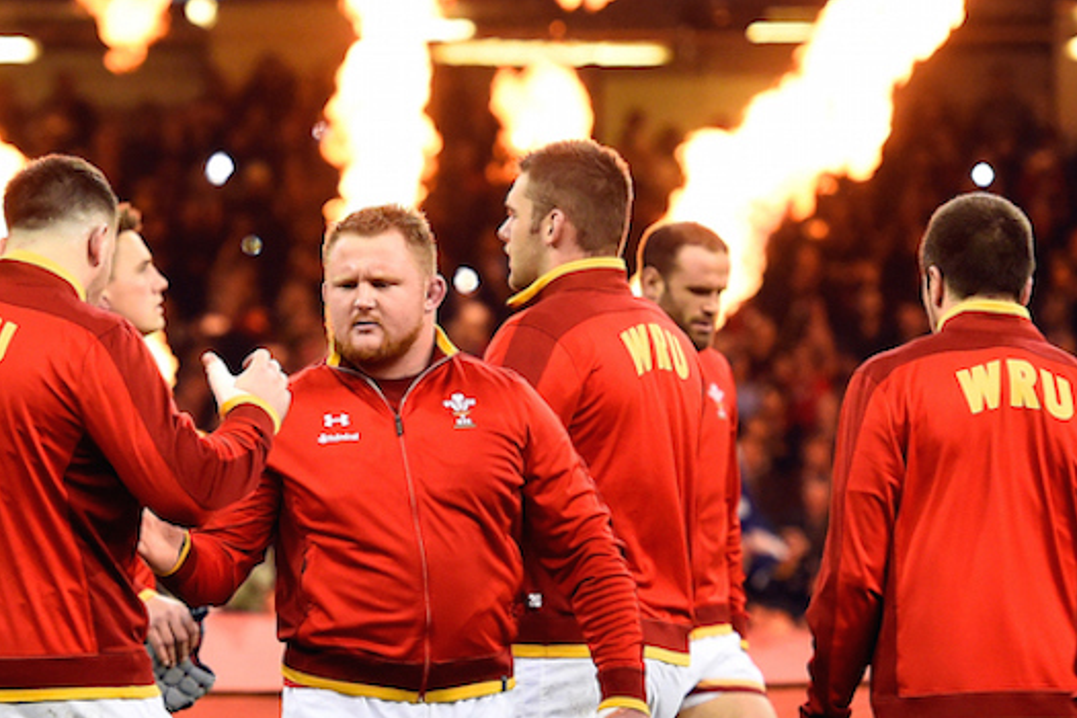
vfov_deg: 4.7
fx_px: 8825
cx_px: 431
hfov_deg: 7.0
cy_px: 189
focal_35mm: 295
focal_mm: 155
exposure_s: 1/1250
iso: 3200
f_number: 3.5
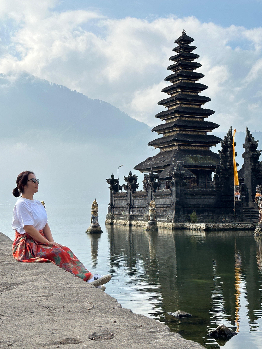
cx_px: 136
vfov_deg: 32.7
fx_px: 595
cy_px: 160
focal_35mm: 59
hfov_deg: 24.8
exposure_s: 1/7092
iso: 64
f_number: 1.78
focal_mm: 6.86
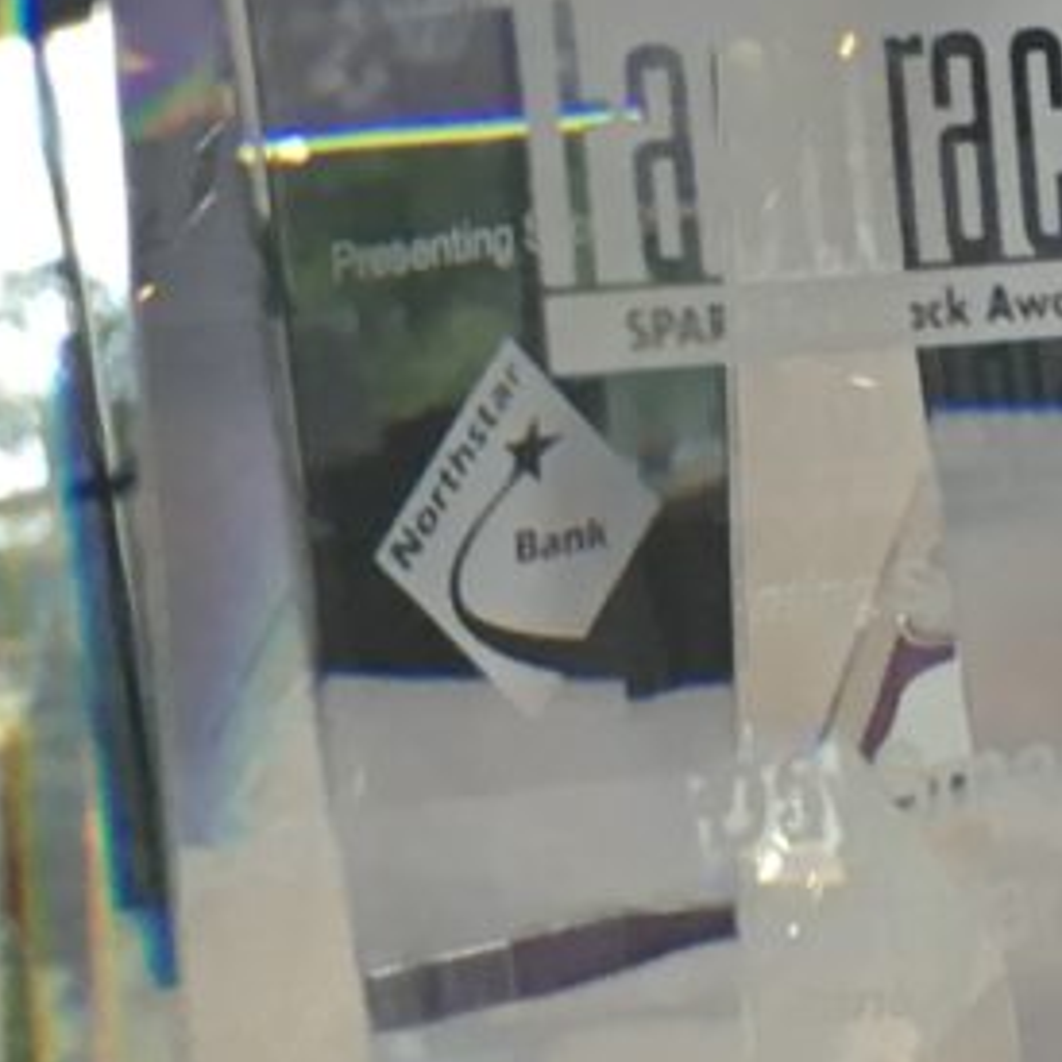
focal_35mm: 191
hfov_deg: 9.2
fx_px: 6630
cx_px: 390
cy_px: 1506
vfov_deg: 9.0
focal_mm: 4.15
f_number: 2.2
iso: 80
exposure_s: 1/30
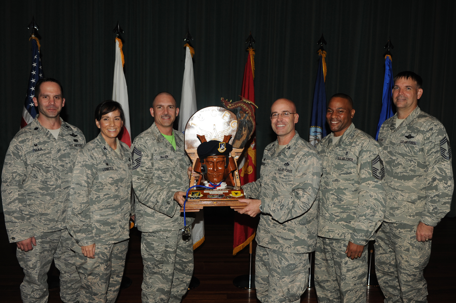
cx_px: 228
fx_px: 342
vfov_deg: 47.9
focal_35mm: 27
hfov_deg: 67.4
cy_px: 152
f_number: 5
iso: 640
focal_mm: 27
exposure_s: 1/125
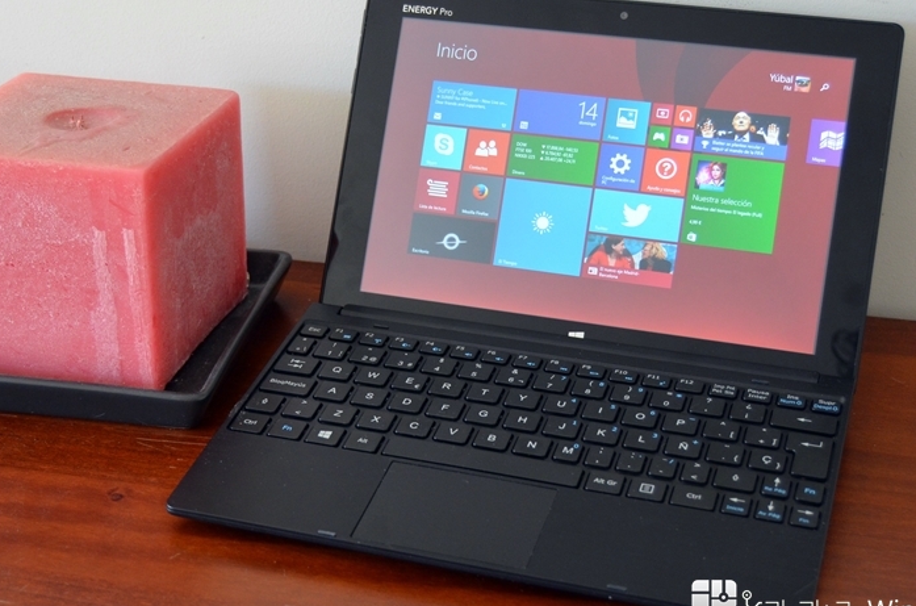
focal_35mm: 67
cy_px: 285
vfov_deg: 20.3
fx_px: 1693
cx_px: 380
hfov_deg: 30.2
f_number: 4.2
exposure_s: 1/30
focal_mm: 31
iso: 800
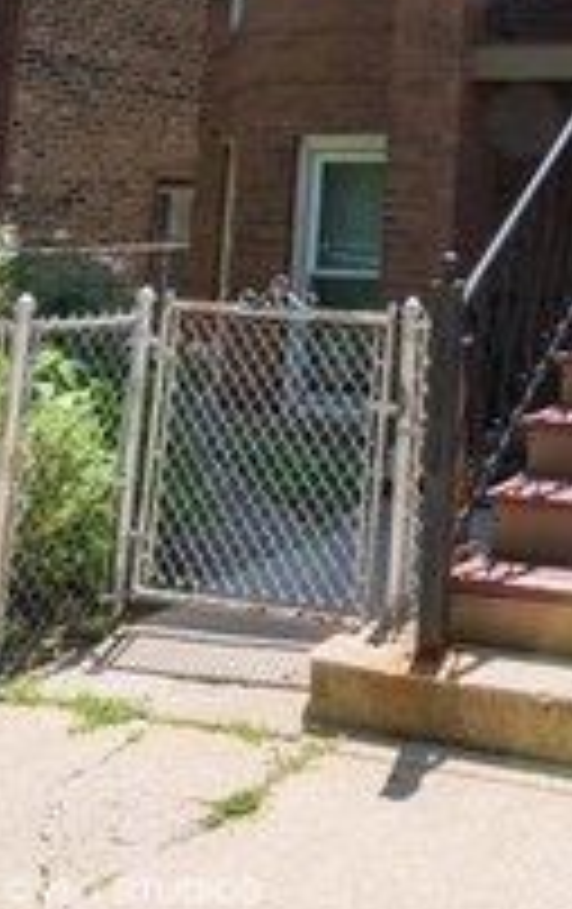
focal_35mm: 58
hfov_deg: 21.0
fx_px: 1441
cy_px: -135
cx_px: 680
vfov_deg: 30.6
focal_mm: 24
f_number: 16
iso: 320
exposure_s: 1/60
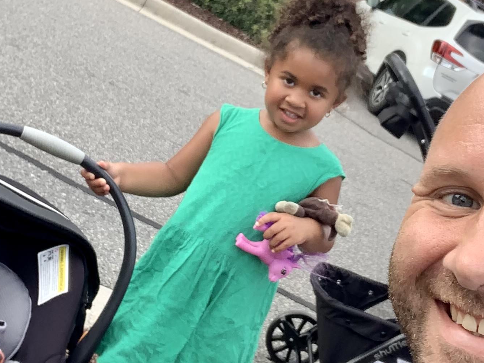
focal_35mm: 54
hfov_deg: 35.5
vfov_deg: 26.7
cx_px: 259
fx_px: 755
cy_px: 268
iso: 16
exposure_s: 1/243
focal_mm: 2.87
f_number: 2.2
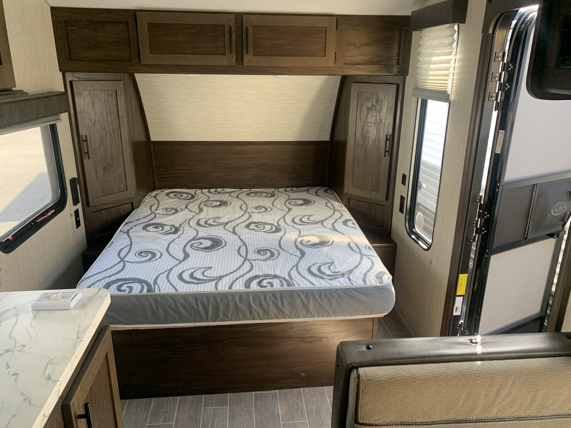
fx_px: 429
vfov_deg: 53.1
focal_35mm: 26
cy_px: 214
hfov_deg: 67.3
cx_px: 286
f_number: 1.8
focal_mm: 4.25
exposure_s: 1/121
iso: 64
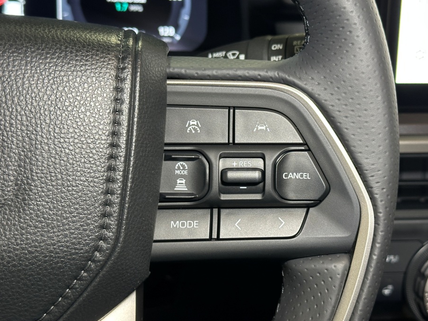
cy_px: 142
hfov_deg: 35.5
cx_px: 235
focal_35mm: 54
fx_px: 668
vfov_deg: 27.0
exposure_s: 1/40
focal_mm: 6.86
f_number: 1.78
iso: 320
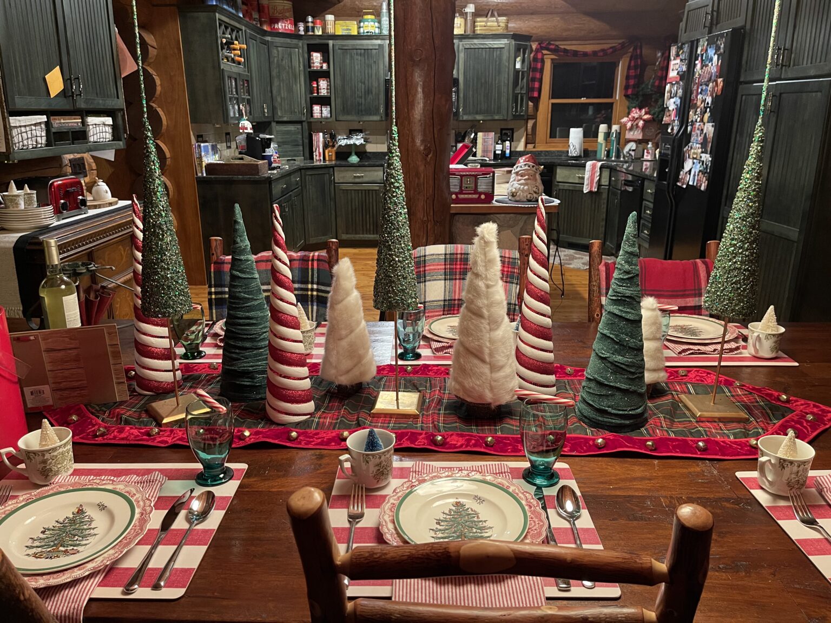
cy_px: 312
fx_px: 624
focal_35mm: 26
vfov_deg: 53.1
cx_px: 416
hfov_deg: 67.3
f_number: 1.6
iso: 400
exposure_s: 1/40
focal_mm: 5.1
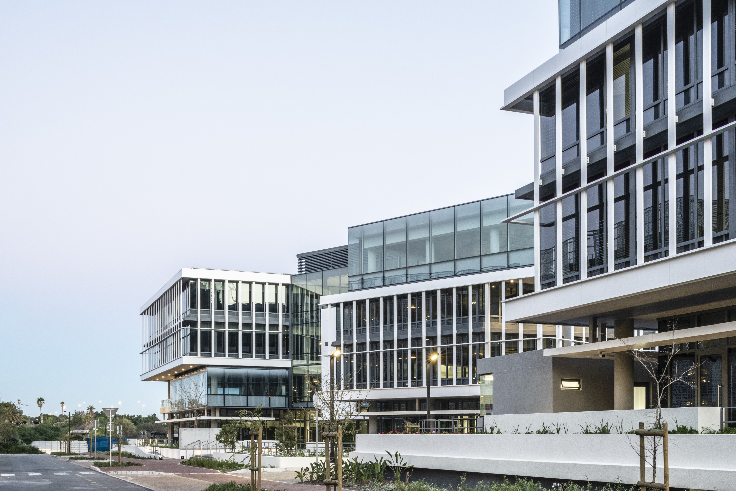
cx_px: 368
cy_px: 246
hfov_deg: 43.6
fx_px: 920
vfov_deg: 29.9
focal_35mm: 45
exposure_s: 1/1.25
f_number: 16
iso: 1250
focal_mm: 45
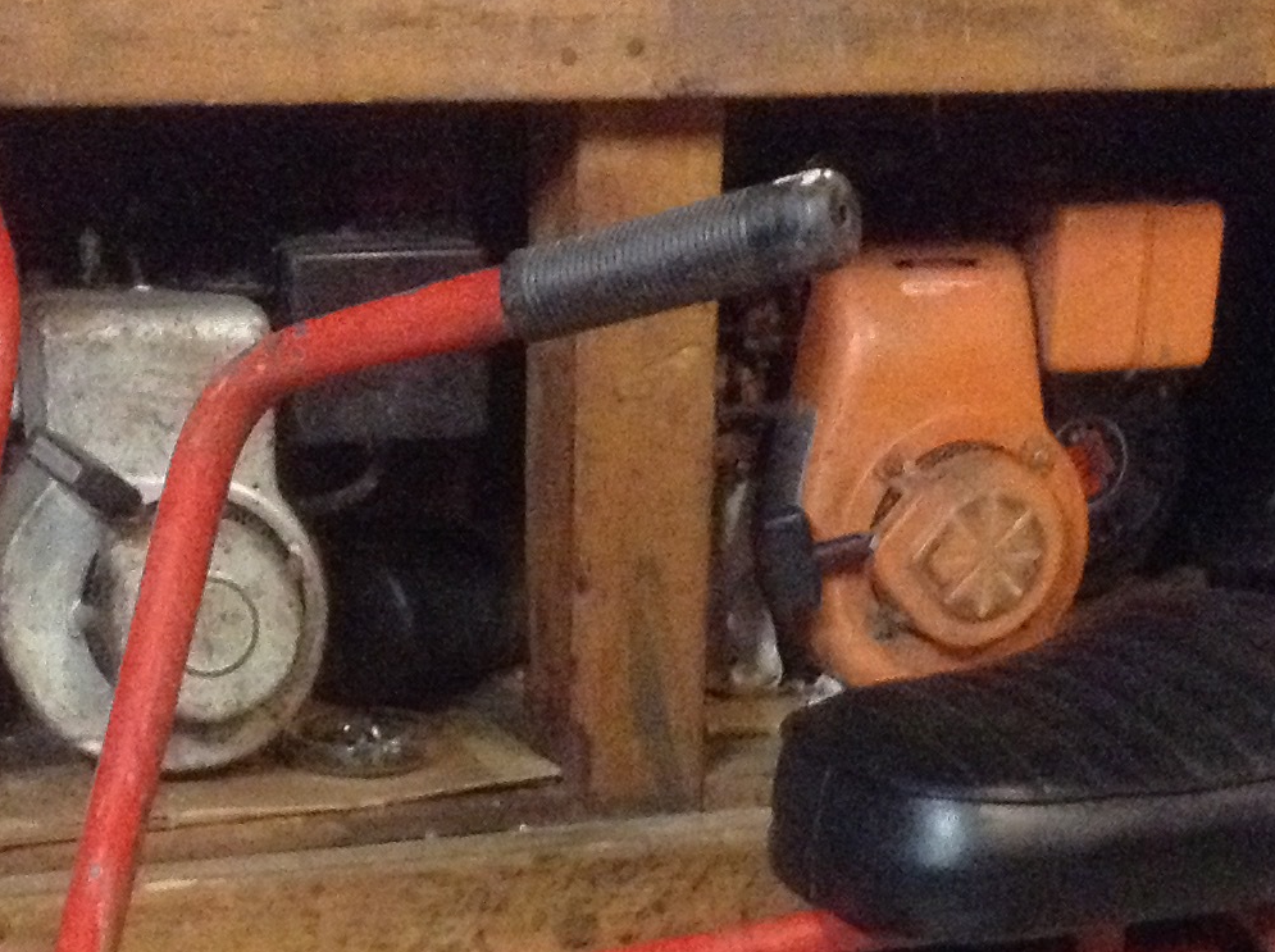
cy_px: 1154
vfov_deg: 16.4
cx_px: 531
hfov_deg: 22.8
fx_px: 3163
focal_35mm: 86
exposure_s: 1/15
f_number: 2.4
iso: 640
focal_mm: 3.3
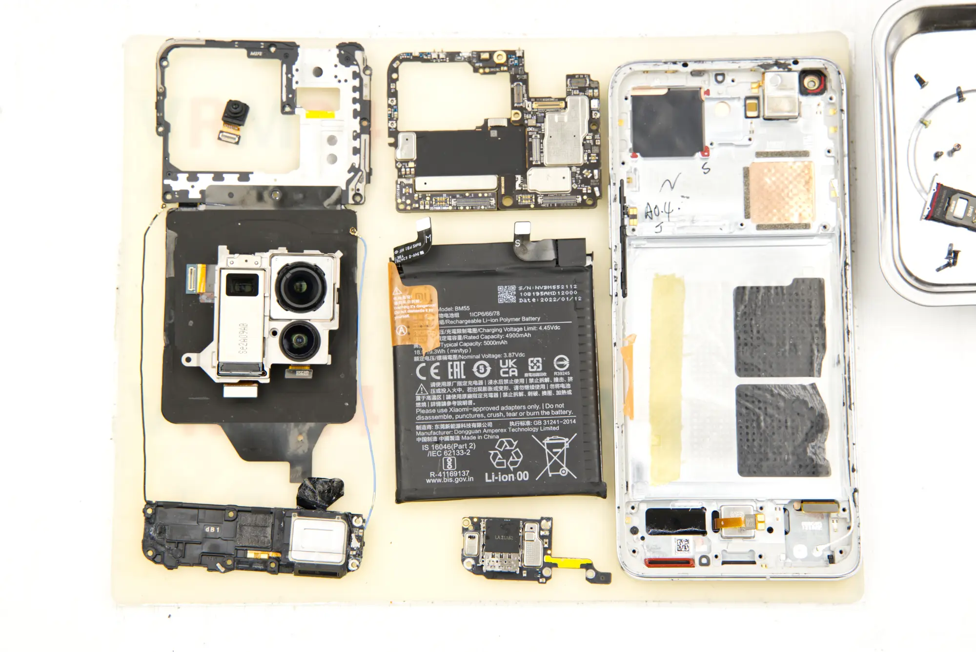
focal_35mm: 75
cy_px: 326
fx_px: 2034
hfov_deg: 27.0
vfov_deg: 18.2
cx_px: 488
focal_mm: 75
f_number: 9
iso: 100
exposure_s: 1/10
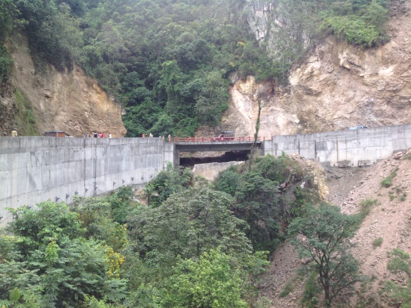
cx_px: 206
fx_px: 415
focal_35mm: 35
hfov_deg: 52.7
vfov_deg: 40.6
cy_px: 154
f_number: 2.4
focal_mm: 4.28
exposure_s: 1/272
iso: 50
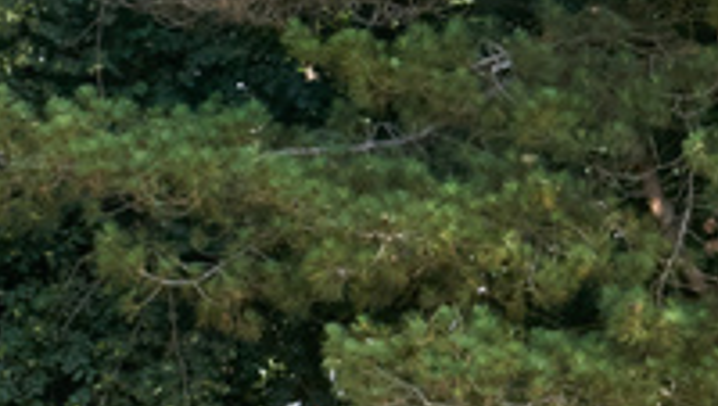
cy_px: 755
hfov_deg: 5.9
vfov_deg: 3.6
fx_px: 6385
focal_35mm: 335
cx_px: 2280
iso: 640
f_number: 16
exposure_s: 1/125
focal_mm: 50
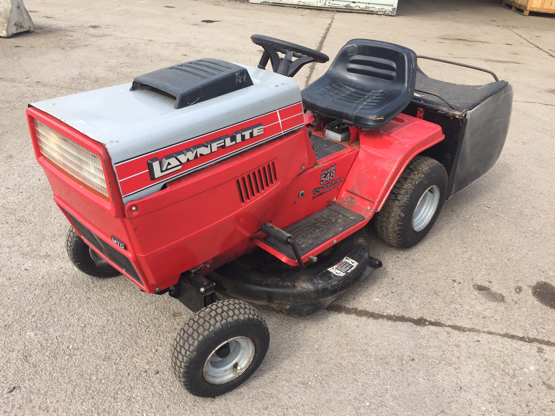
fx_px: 465
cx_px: 278
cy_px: 208
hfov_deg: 61.7
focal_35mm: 29
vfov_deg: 48.2
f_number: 2.2
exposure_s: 1/682
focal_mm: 4.15
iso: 32
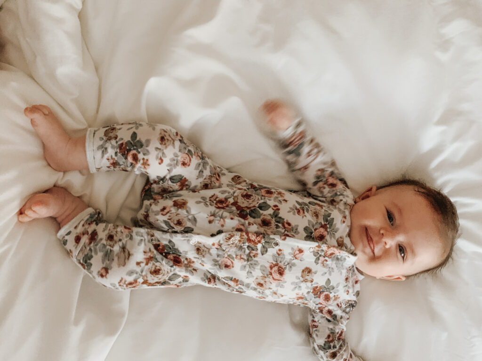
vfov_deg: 53.1
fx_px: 362
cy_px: 180
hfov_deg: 67.3
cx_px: 241
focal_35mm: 26
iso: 500
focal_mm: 4.25
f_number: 1.8
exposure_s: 1/30
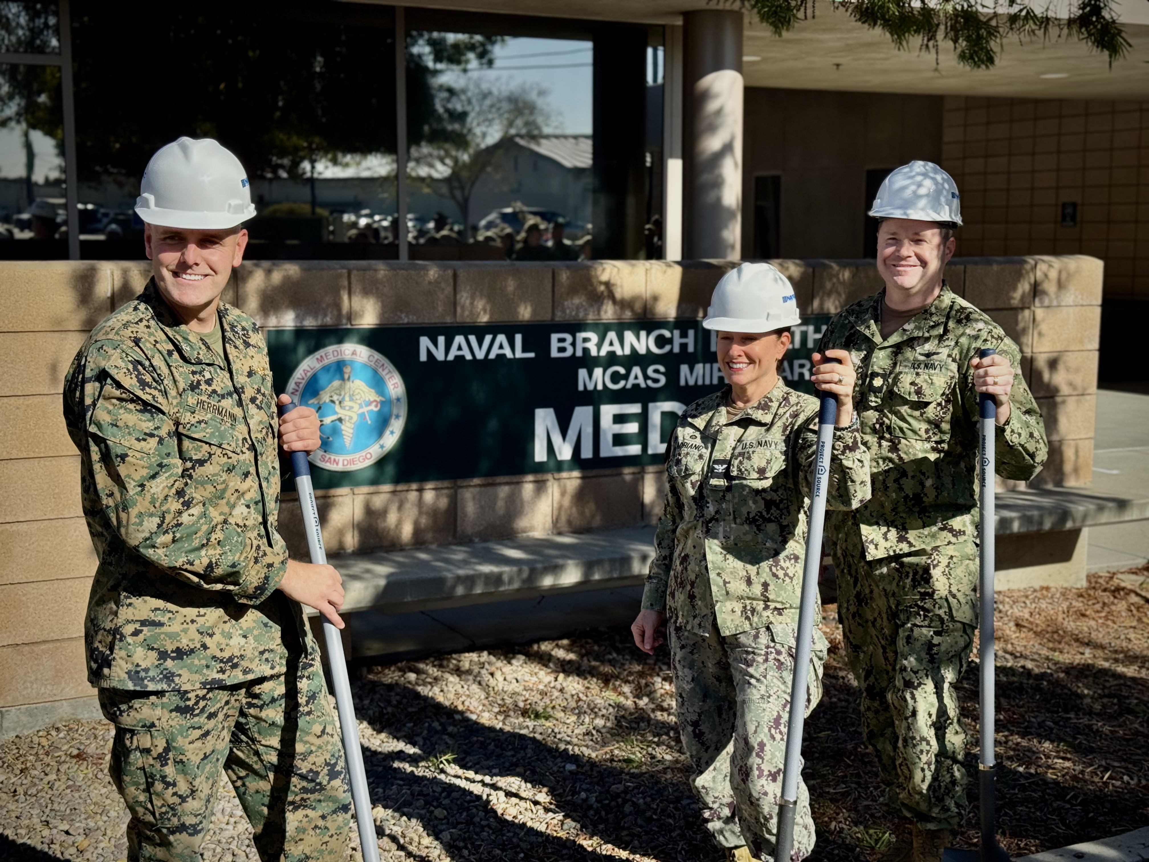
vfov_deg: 30.3
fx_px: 1593
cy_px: 431
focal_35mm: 48
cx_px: 574
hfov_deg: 39.7
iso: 64
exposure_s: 1/4975
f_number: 1.78
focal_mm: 6.76
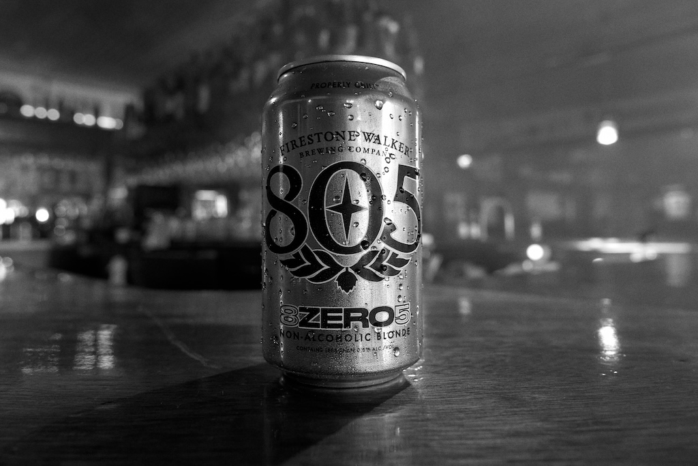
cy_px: 233
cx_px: 349
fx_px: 465
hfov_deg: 73.7
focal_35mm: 24
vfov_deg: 53.1
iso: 1250
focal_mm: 24
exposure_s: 1/30
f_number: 7.1
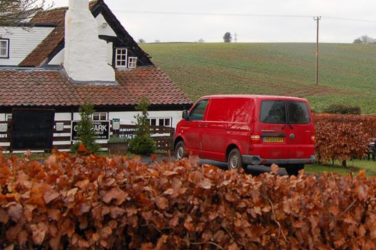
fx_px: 793
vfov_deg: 17.8
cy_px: 59
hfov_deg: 25.8
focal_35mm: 76
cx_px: 342
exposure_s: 1/160
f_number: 6.3
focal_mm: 24
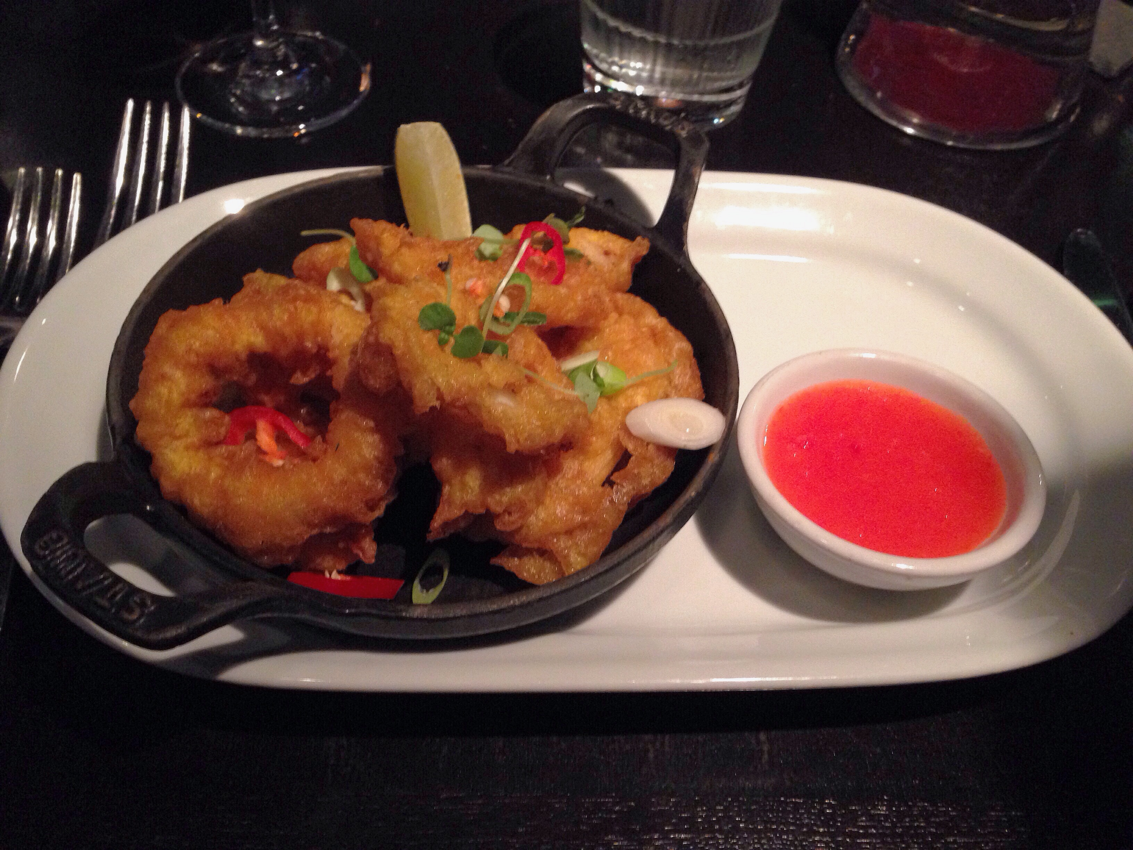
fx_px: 1080
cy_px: 425
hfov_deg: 55.4
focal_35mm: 33
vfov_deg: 42.9
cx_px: 566
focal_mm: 4.12
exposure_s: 1/20
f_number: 2.4
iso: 400
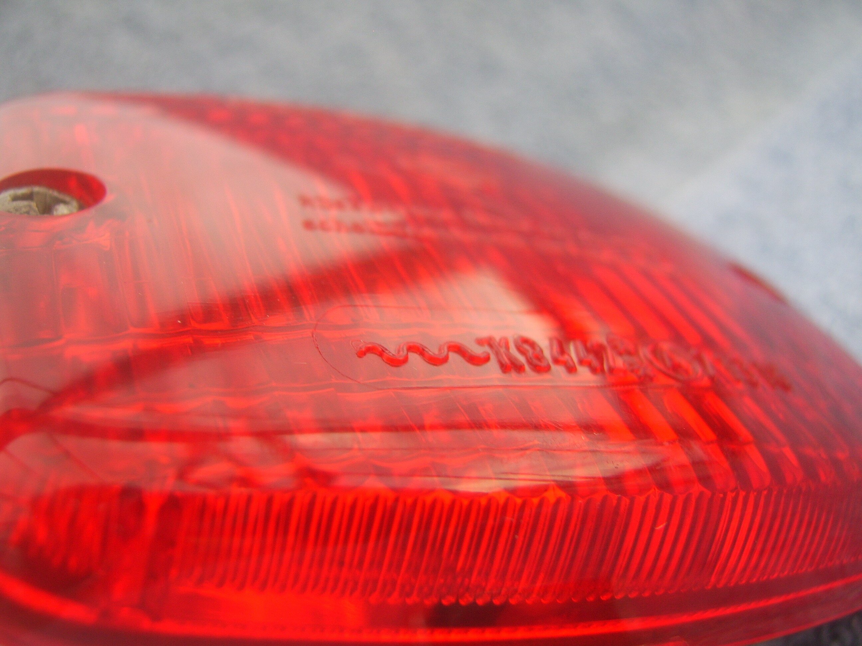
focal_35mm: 38
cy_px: 323
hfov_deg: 49.0
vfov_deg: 37.7
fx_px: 946
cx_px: 431
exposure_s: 1/80
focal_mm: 7.8
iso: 50
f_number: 2.8
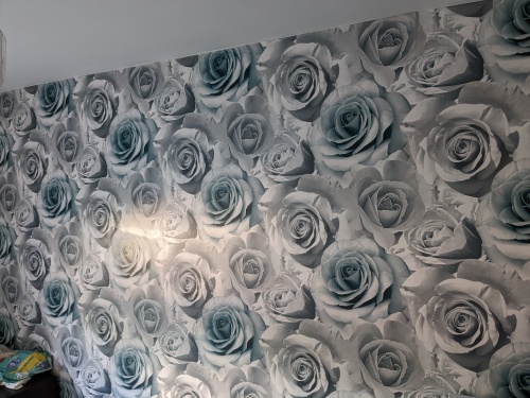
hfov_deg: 65.3
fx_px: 413
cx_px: 265
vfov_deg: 51.4
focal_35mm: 27
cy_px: 199
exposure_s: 1/25
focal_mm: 4.38
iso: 176
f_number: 1.73
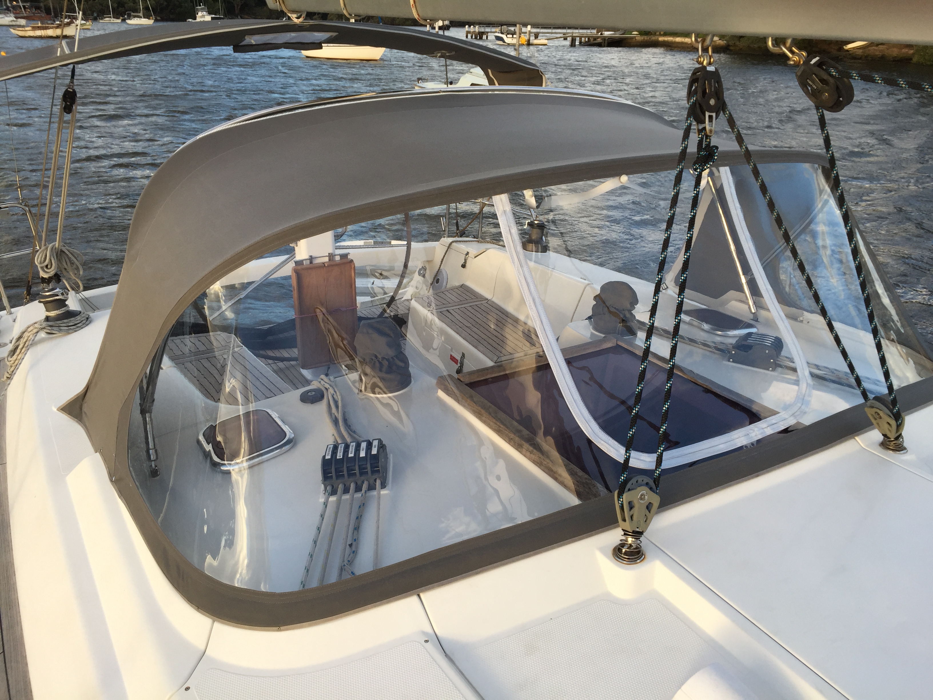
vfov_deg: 48.2
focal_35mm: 29
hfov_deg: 61.7
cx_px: 466
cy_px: 350
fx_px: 782
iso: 32
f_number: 2.2
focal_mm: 4.15
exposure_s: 1/353
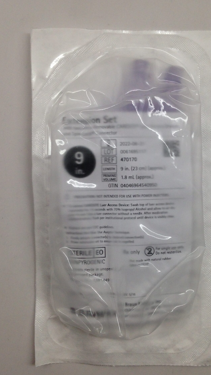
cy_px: 187
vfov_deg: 49.4
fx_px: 408
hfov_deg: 29.0
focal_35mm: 41
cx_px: 124
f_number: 2.4
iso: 80
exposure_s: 1/120
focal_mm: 4.12
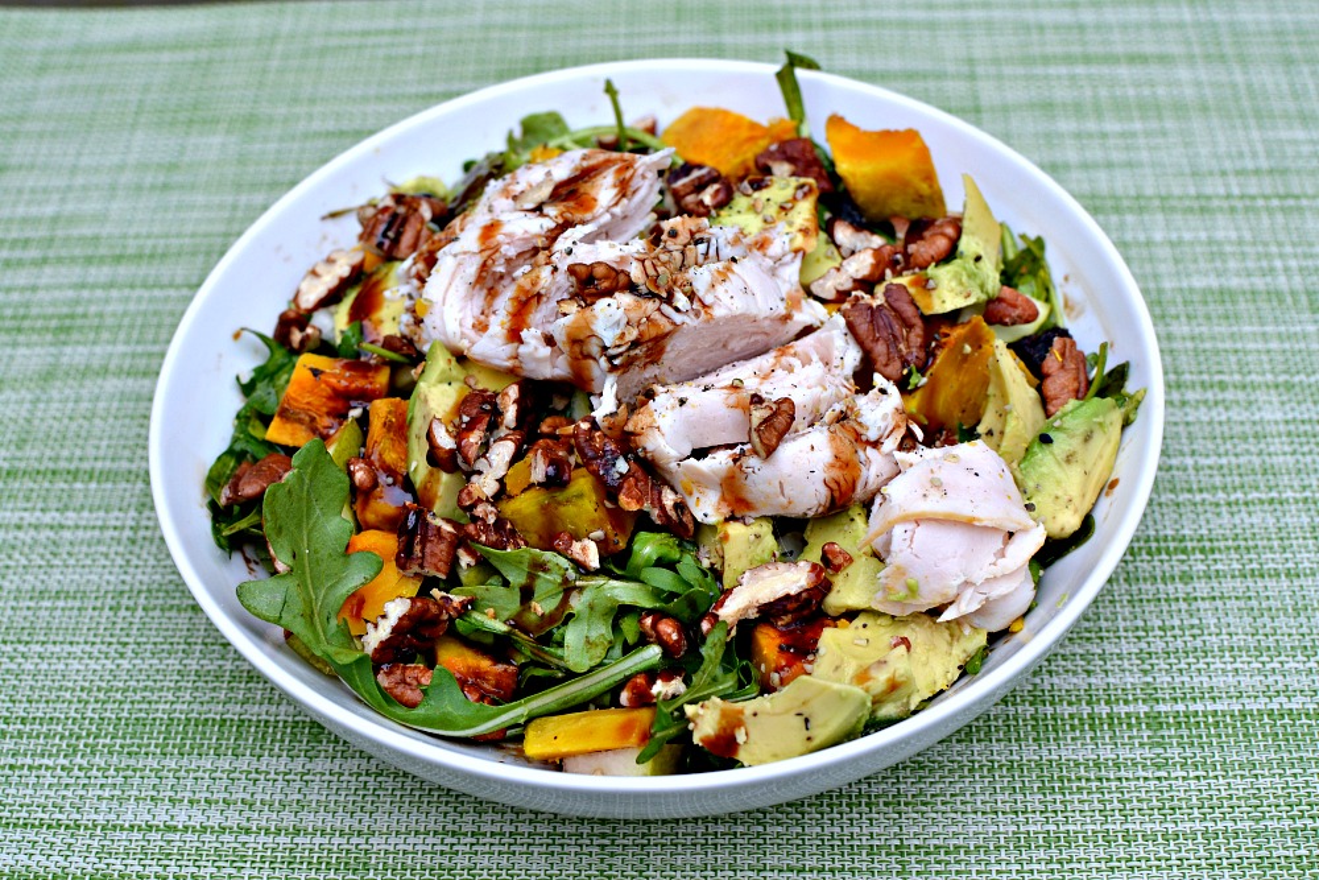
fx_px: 1924
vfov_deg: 25.8
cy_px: 440
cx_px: 660
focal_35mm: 52
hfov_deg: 37.8
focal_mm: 35
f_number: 5.6
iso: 220
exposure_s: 1/125
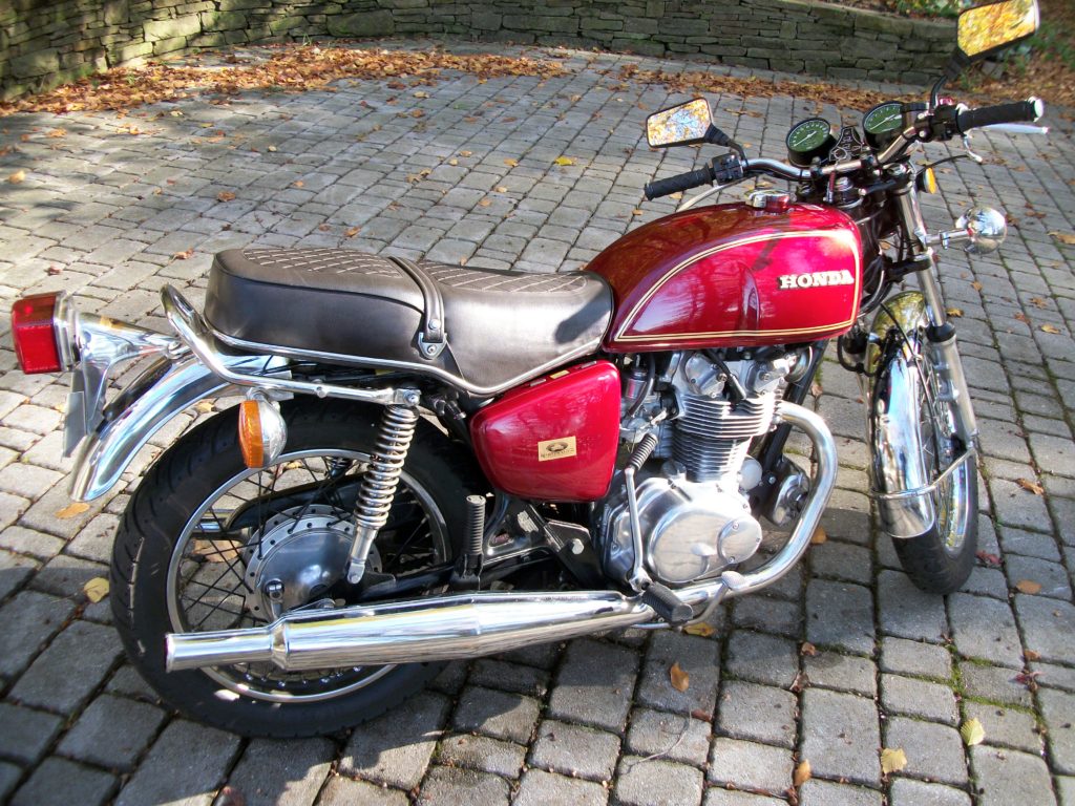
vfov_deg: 44.2
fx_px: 994
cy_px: 403
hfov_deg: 56.8
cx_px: 538
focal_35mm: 32
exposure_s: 1/80
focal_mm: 5.7
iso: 80
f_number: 2.9
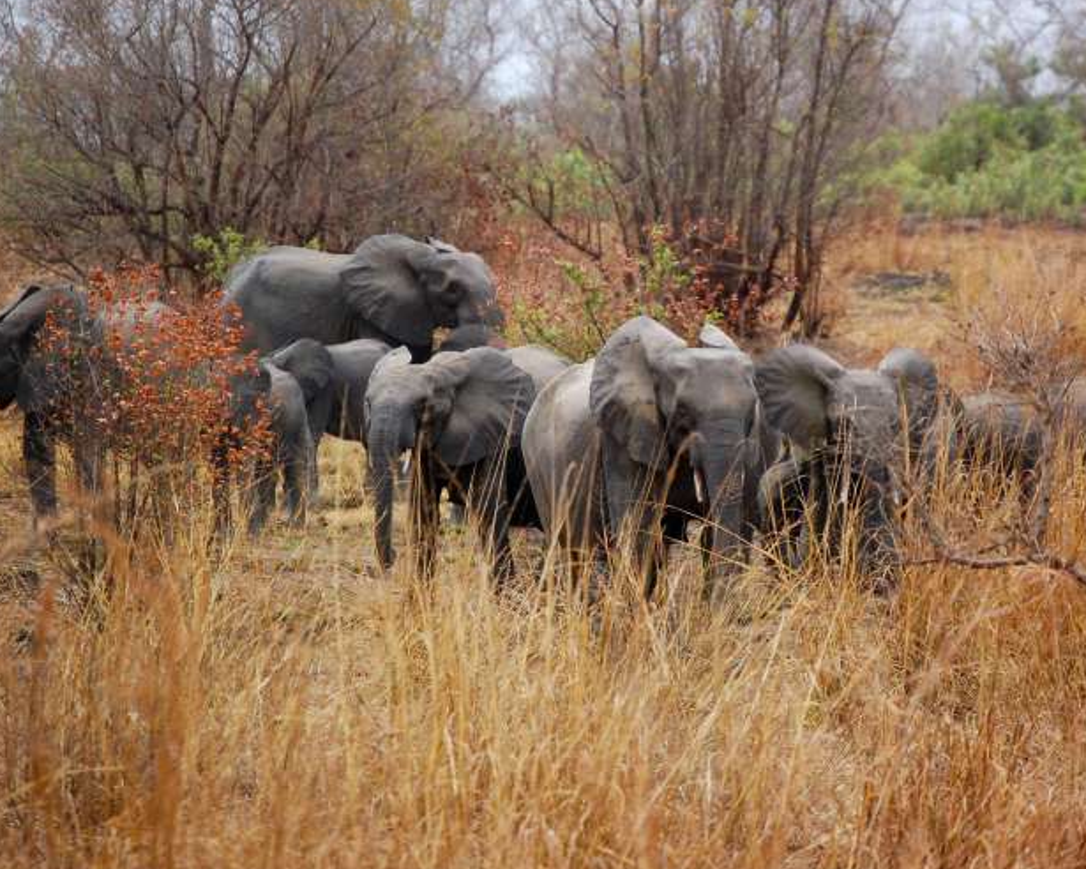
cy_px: 423
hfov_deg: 5.3
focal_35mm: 366
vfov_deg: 4.2
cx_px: 611
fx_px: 11764
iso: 450
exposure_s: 1/500
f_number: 5.6
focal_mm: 200
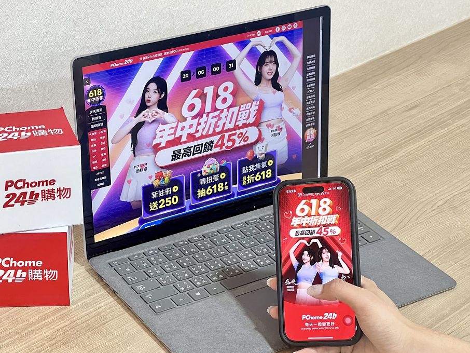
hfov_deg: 22.5
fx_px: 1182
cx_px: 216
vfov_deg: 17.0
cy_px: 191
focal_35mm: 87
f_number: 2.8
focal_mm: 9
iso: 500
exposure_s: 1/60
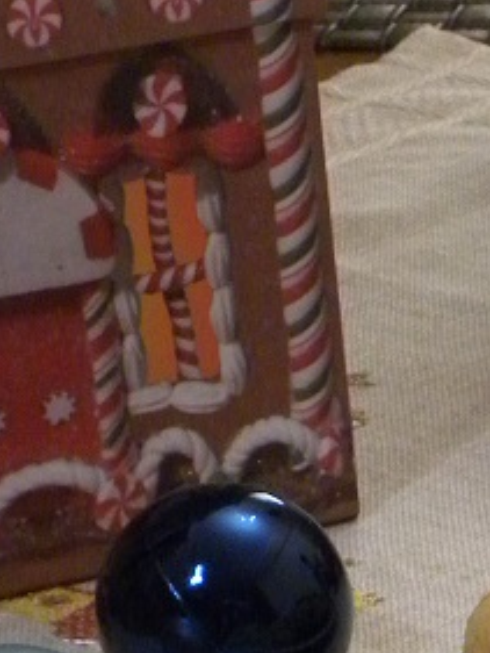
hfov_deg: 7.4
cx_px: 792
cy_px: 862
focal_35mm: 197
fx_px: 3715
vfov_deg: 9.8
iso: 400
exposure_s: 1/16.2
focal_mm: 9.2
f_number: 3.5
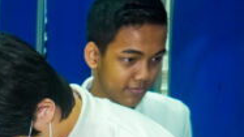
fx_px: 718
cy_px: 260
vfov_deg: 10.2
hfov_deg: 17.2
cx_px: -136
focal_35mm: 111
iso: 1000
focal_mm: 22
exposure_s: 1/100
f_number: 4
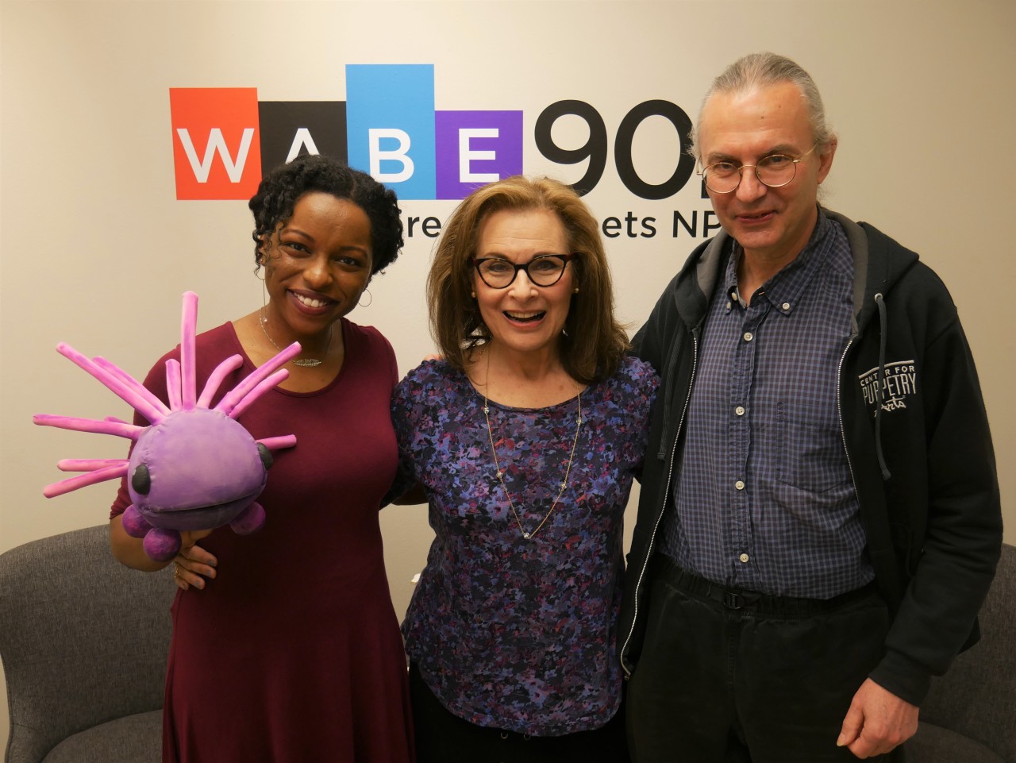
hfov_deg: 53.9
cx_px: 508
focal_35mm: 34
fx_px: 998
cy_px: 382
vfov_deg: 41.8
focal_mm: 17
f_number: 4
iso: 500
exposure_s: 1/60
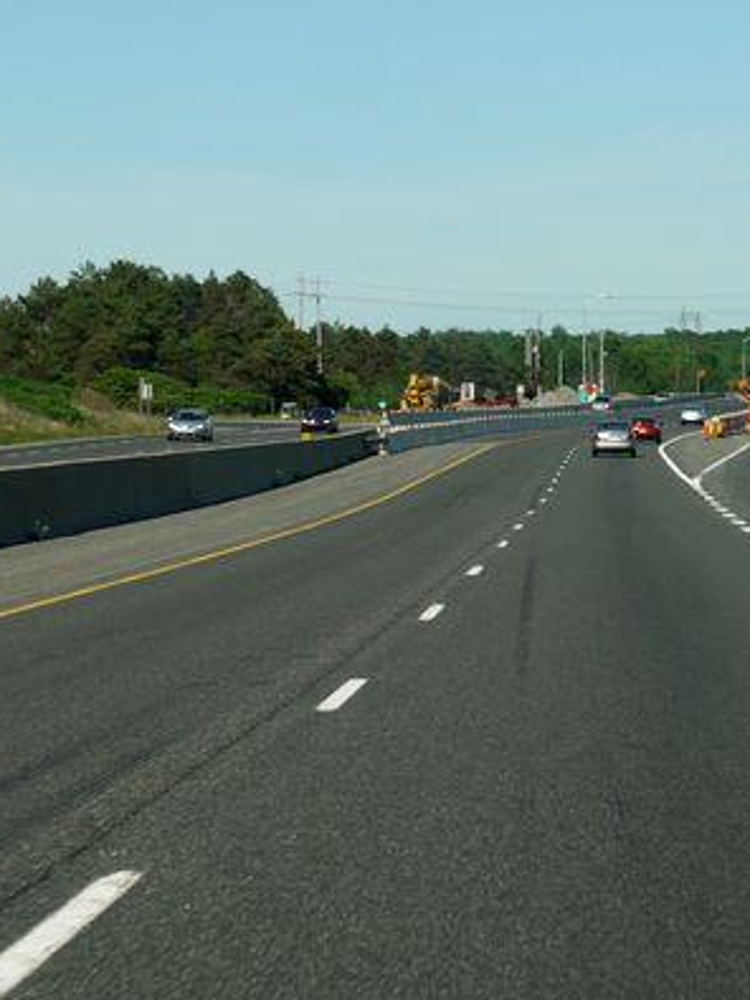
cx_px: 611
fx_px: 4451
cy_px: 380
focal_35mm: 154
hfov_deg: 9.6
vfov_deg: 12.8
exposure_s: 1/320
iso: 100
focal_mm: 40
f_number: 9
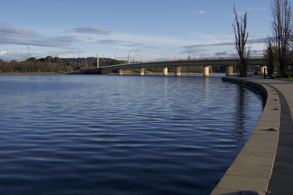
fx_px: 326
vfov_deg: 33.4
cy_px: 98
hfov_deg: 48.4
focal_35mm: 40
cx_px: 146
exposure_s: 1/2000
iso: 320
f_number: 4
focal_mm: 27
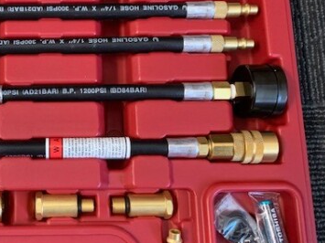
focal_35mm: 44
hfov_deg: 40.8
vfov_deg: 32.9
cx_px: 57
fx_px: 413
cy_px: 124
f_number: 1.8
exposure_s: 1/48
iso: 400
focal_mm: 4.25
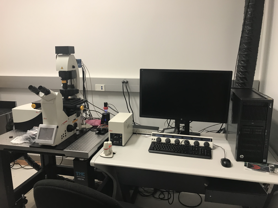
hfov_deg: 63.4
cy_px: 104
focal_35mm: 28
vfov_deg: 49.7
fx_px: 225
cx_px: 139
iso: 40
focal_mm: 3.99
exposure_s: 1/30
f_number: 1.8
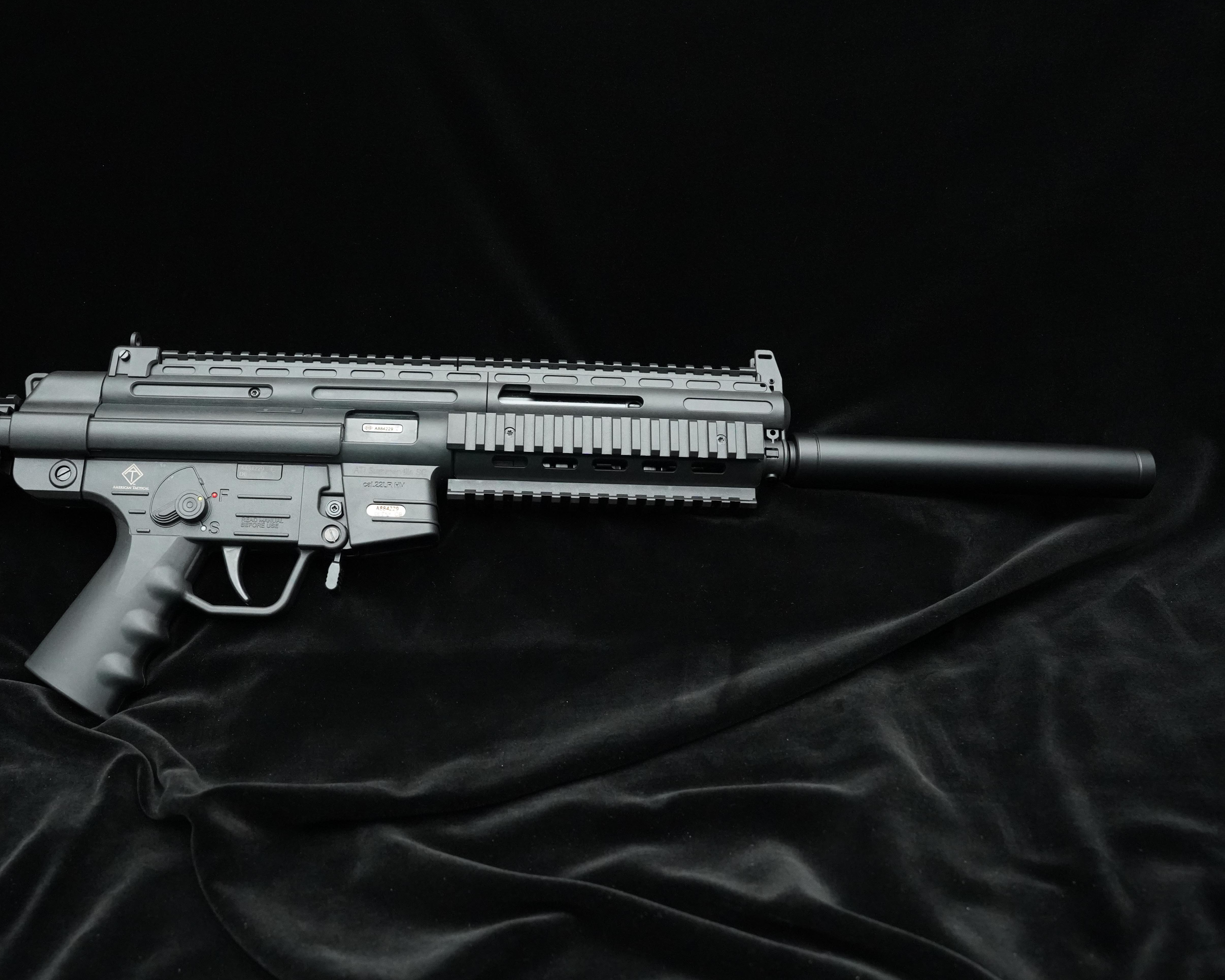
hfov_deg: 61.9
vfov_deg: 51.5
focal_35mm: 28
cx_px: 522
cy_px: 496
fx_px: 1015
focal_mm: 24
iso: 8000
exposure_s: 1/80
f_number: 6.3
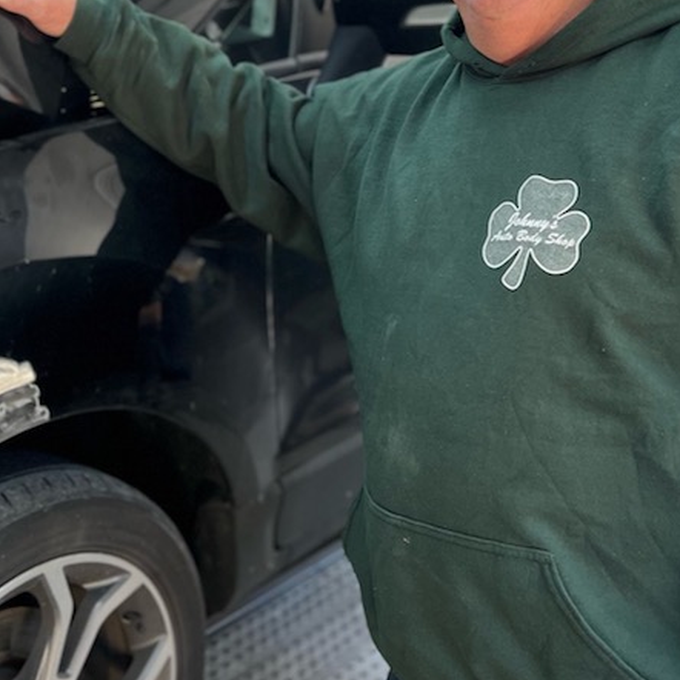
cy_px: 174
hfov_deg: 32.7
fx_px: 1156
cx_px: 280
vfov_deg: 32.2
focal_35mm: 52
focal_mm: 5.7
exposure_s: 1/120
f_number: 1.5
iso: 100
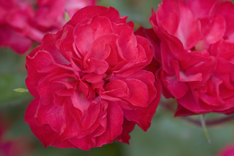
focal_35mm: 158
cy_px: 78
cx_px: 117
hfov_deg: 13.1
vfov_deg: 8.7
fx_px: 1023
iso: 400
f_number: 6.3
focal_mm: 105
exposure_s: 1/320
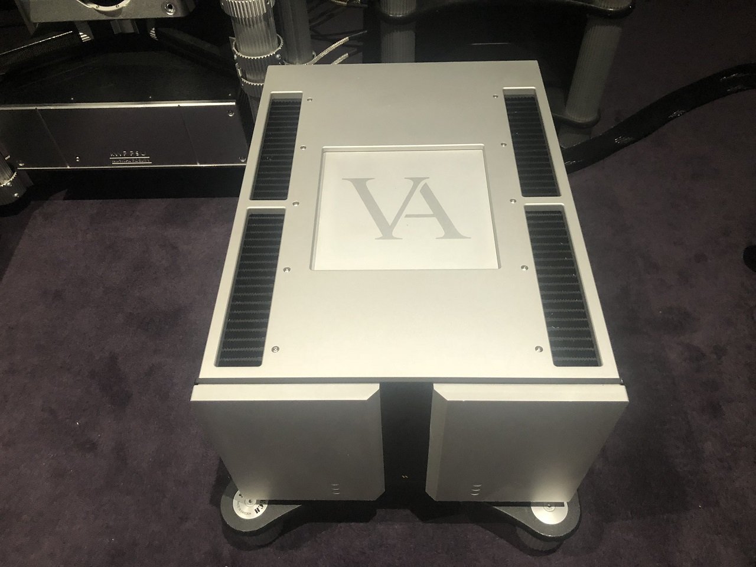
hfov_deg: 63.4
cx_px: 378
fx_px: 612
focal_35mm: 28
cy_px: 284
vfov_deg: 49.7
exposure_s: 1/17
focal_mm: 3.99
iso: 100
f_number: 1.8
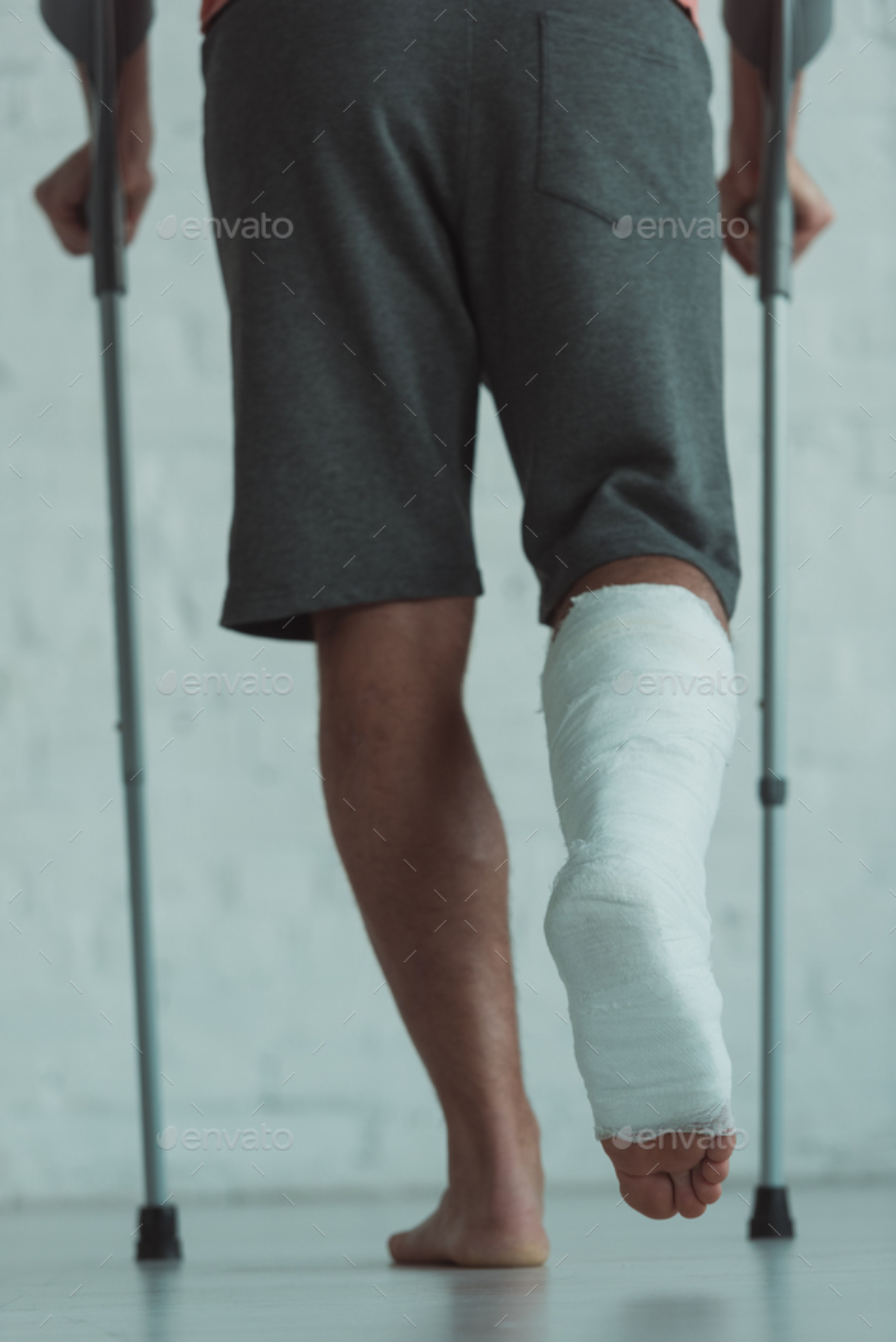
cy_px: 671
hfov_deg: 10.2
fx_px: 5036
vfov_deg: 15.2
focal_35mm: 135
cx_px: 448
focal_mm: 135
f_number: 3.2
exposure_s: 1/160
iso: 320
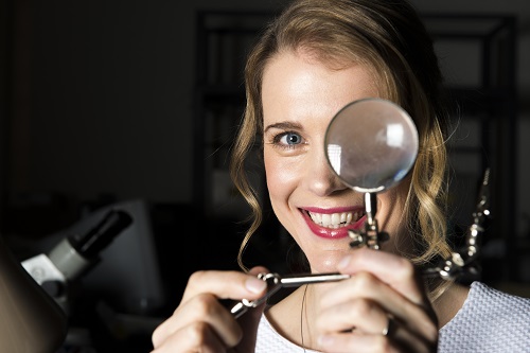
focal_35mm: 70
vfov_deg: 19.4
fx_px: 1030
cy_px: 176
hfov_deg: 28.9
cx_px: 265
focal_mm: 70
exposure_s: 1/60
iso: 400
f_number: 8
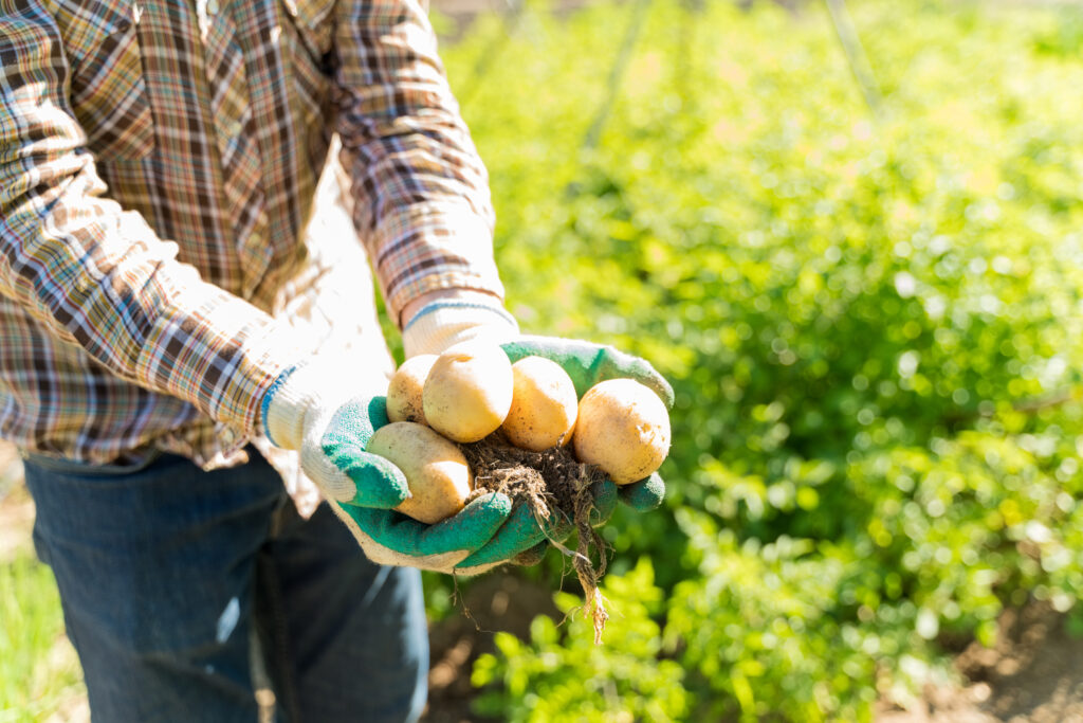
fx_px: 1113
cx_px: 542
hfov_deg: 51.9
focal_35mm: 37
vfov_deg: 36.0
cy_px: 362
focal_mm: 37
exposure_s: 1/160
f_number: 2.8
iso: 64
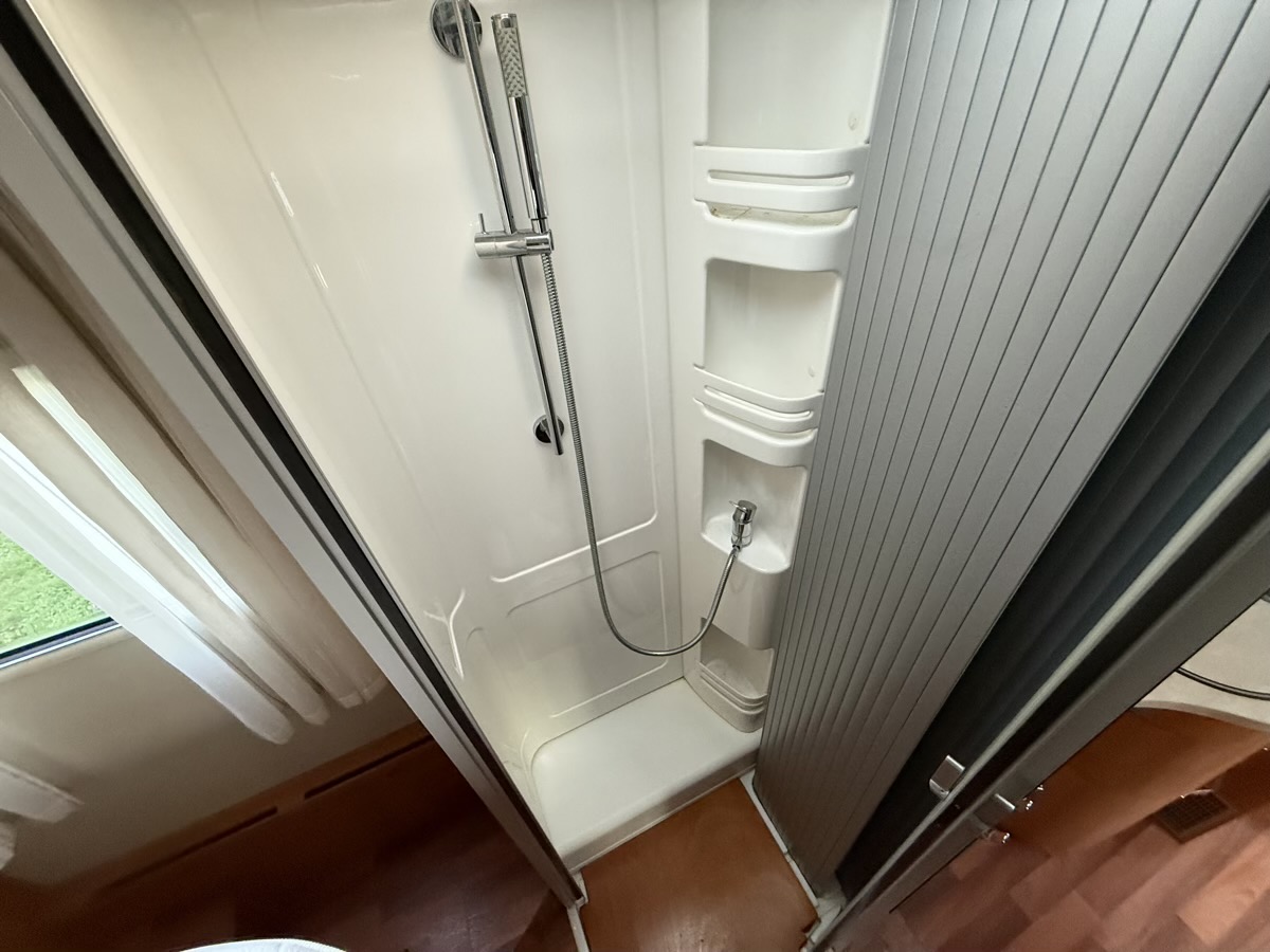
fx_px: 514
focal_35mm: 14
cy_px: 476
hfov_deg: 102.1
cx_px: 635
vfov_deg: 85.7
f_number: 2.2
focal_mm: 2.22
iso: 500
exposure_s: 1/60
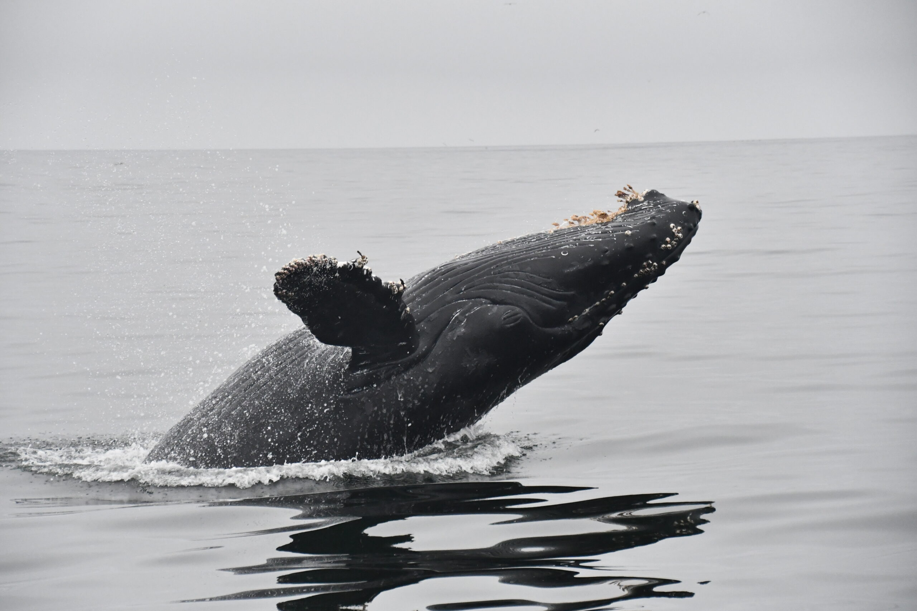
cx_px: 458
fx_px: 3235
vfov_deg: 10.8
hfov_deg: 16.1
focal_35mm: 127
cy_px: 306
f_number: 5.3
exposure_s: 1/6400
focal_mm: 85
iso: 2500
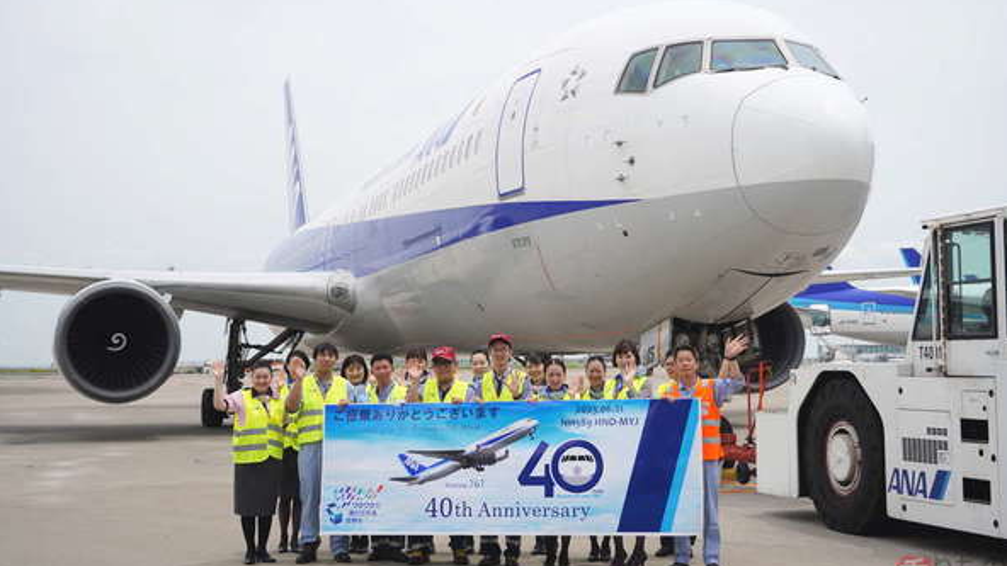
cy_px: 263
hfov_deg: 40.6
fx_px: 1362
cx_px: 507
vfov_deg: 23.5
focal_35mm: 51
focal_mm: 48
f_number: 4.5
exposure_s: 1/1000
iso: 100
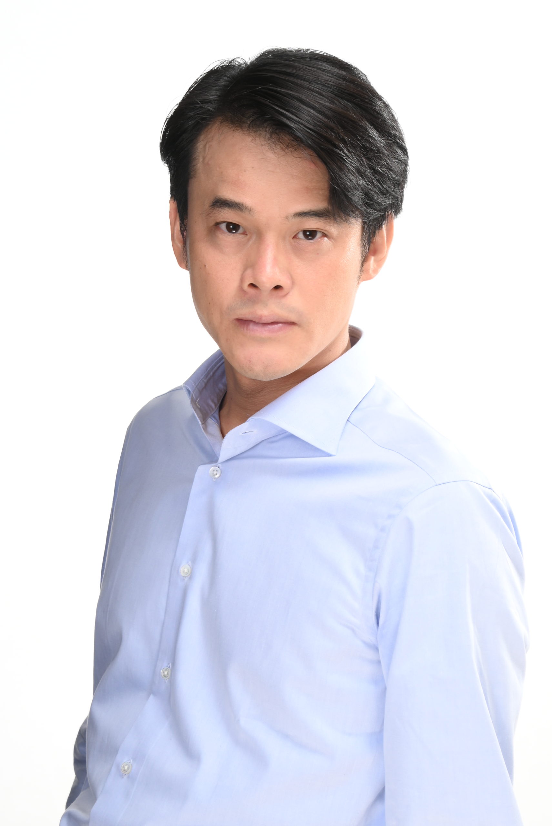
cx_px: 276
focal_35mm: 127
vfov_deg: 16.1
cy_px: 413
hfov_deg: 10.8
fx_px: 2916
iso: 100
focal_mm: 85
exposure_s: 1/160
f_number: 9
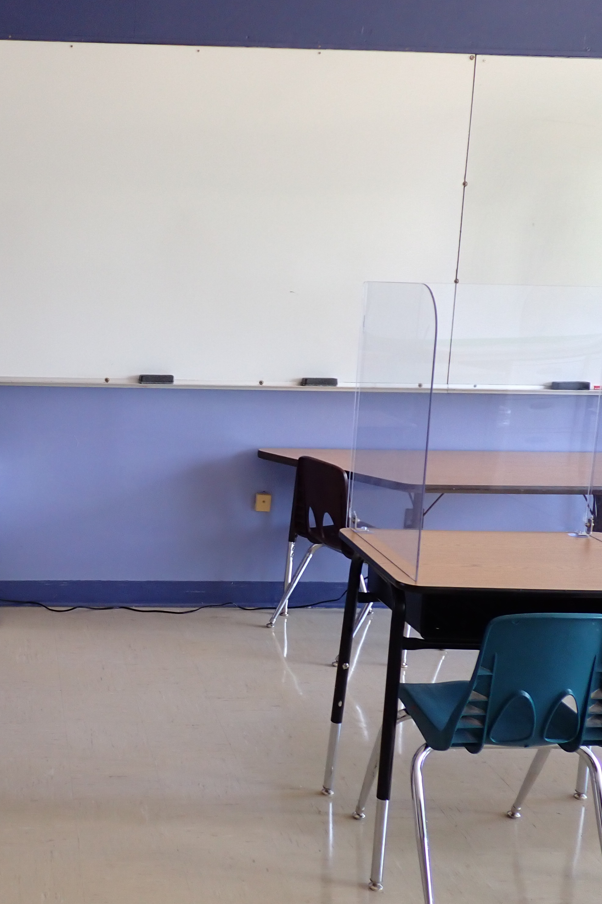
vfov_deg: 46.4
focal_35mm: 42
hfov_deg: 30.6
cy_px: 449
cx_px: 69
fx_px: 1054
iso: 200
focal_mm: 5.4
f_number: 2.3
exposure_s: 1/80
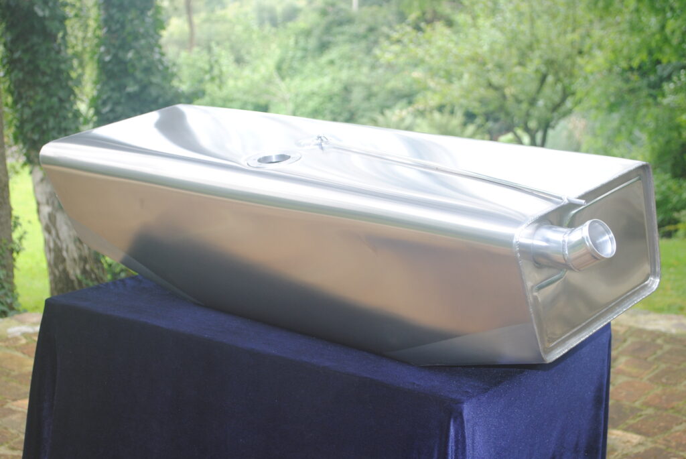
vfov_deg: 22.7
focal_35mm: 60
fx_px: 1144
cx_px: 343
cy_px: 230
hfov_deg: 33.4
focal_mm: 40
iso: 200
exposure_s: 1/60
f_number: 5.3
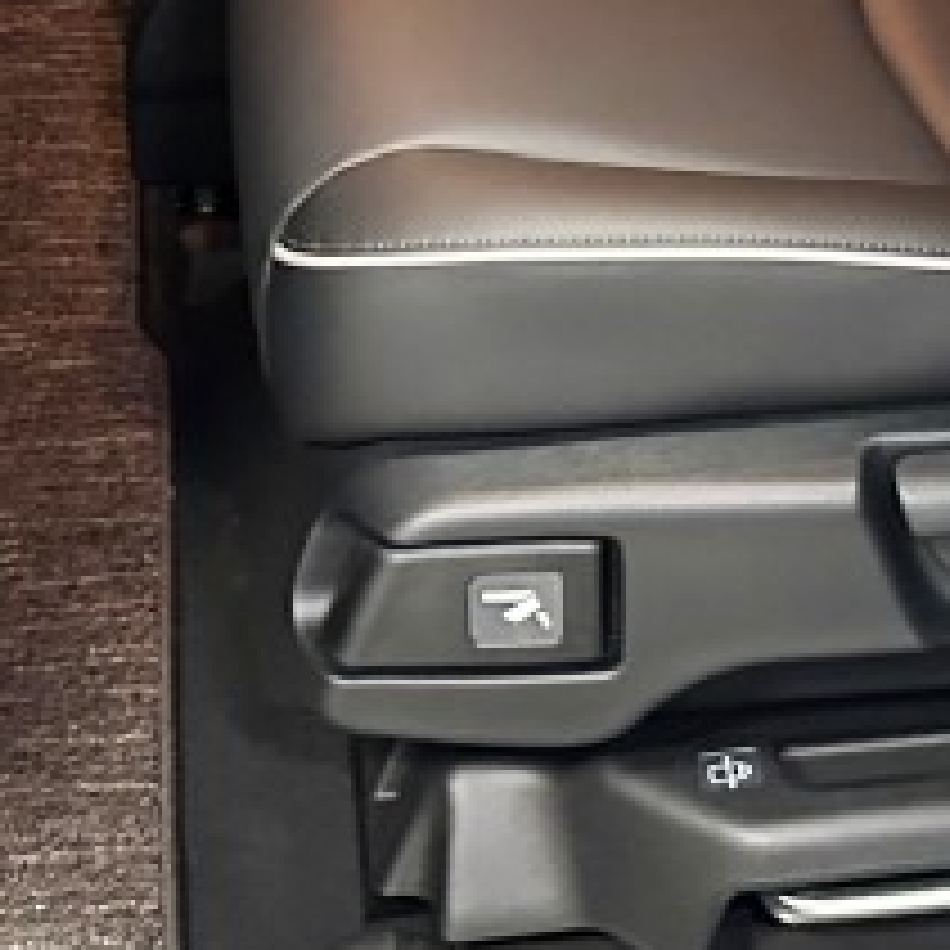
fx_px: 3198
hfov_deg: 16.9
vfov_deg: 15.8
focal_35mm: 103
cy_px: -396
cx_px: 599
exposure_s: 1/40
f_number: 1.78
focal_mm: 6.86
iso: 1000
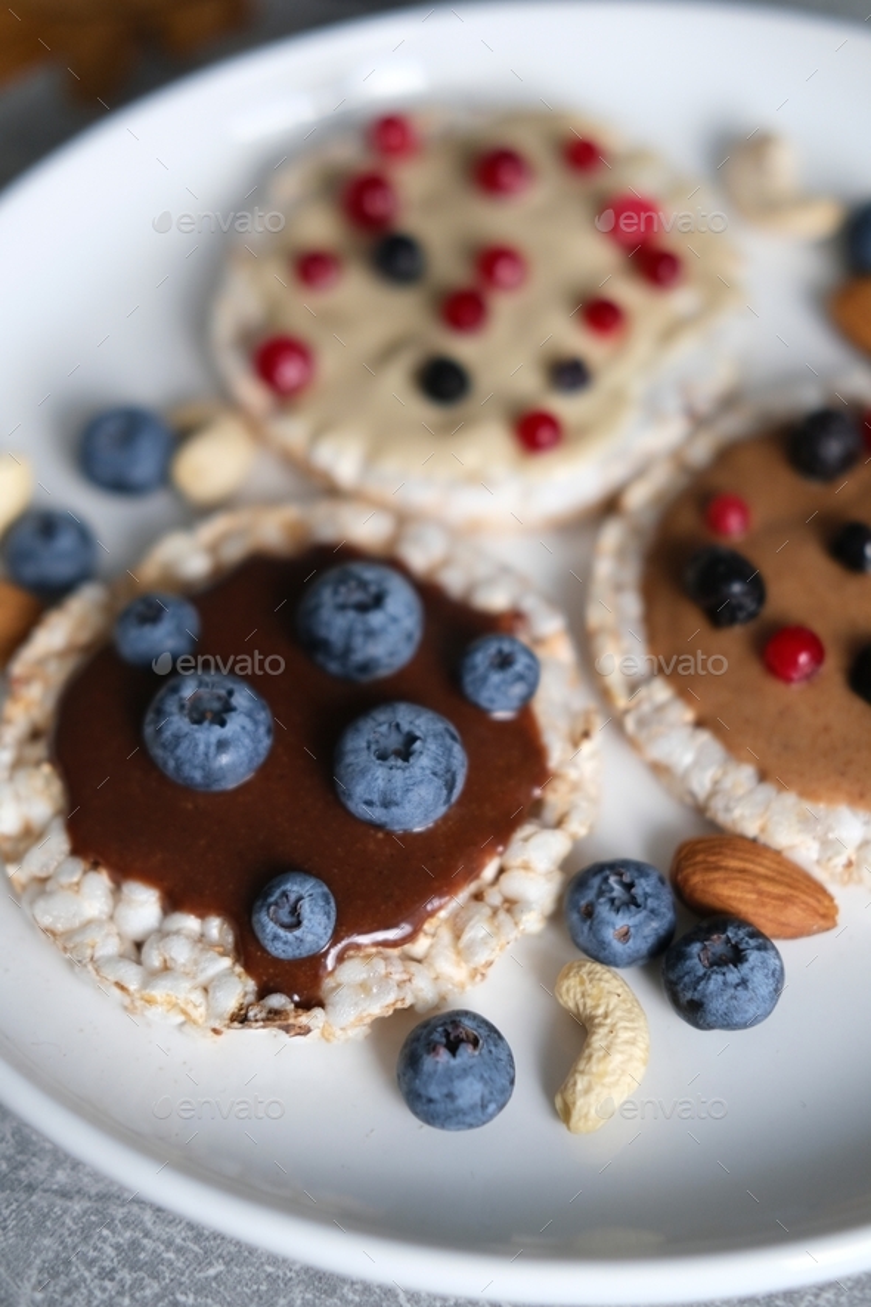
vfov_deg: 37.5
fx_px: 1923
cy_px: 654
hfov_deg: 25.5
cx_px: 436
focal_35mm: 53
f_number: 2.2
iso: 640
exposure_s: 1/125
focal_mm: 35
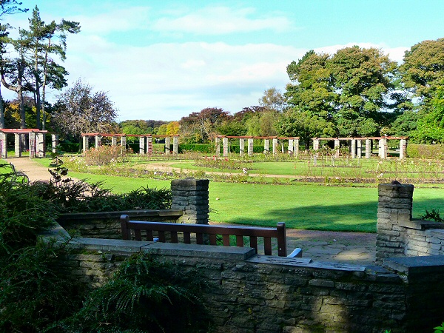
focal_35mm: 43
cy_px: 166
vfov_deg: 33.6
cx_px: 222
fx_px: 552
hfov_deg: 43.9
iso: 160
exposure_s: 1/250
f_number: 4
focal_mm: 7.1
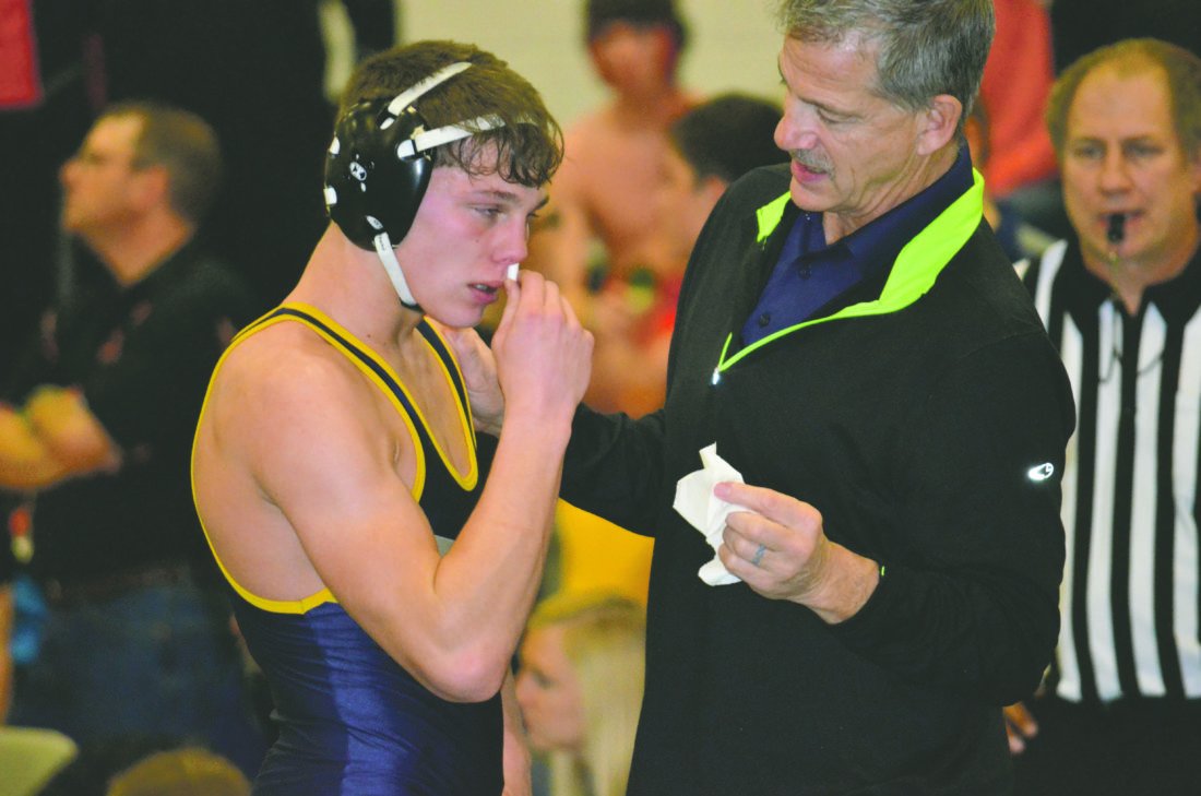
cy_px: 398
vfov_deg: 3.0
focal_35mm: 450
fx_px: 14984
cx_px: 600
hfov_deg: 4.6
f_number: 5.6
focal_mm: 300
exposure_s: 1/320
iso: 6400
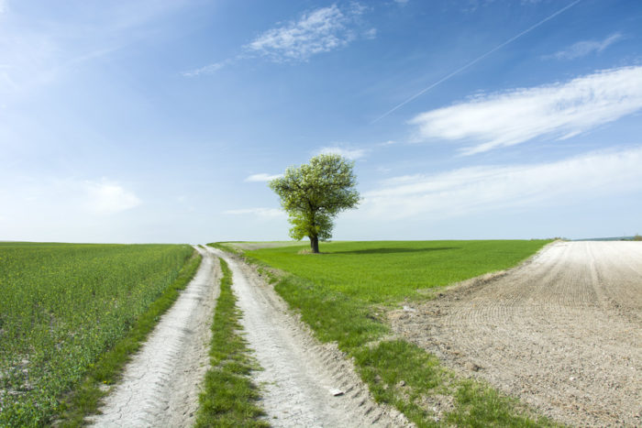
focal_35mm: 27
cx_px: 321
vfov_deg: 47.9
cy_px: 214
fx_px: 482
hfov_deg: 67.4
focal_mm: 18
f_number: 8
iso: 100
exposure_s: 1/80
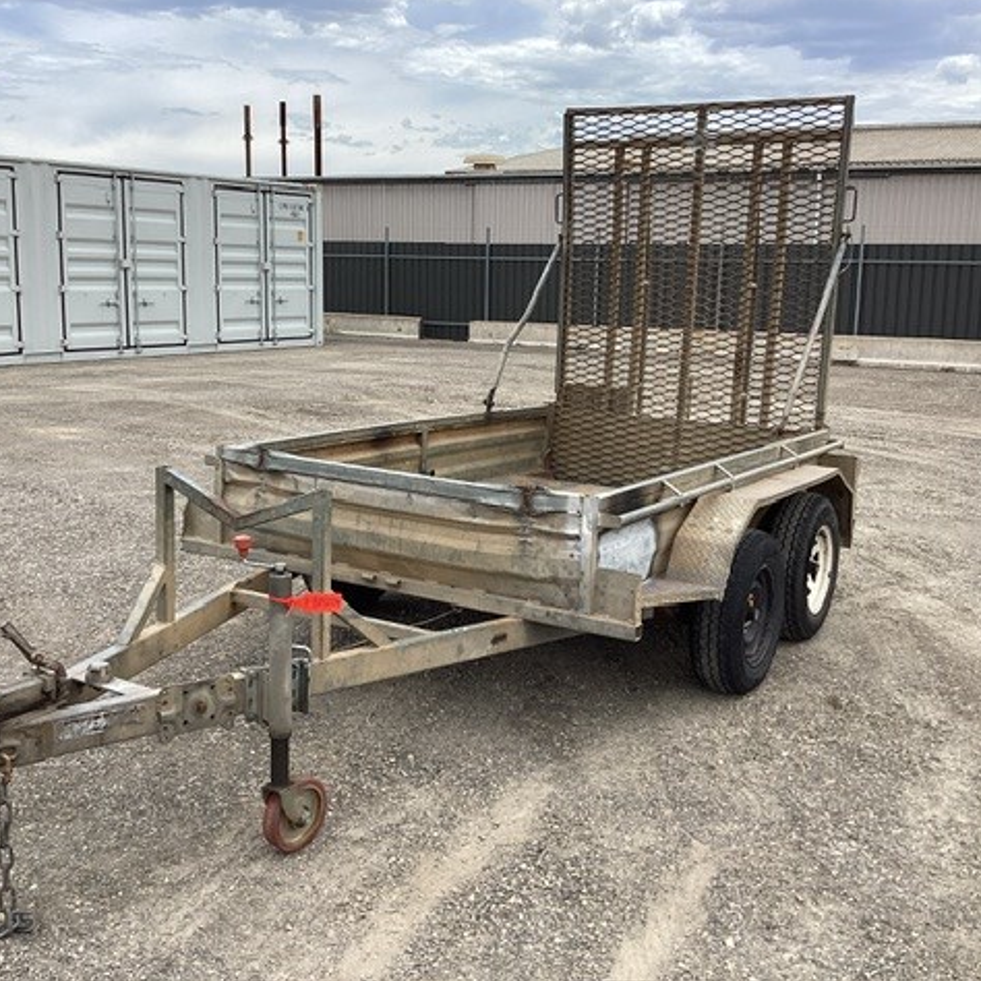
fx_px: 1186
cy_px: 486
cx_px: 472
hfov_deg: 44.9
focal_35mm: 37
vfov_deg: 44.9
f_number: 2.4
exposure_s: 1/1101
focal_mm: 3.3
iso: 25
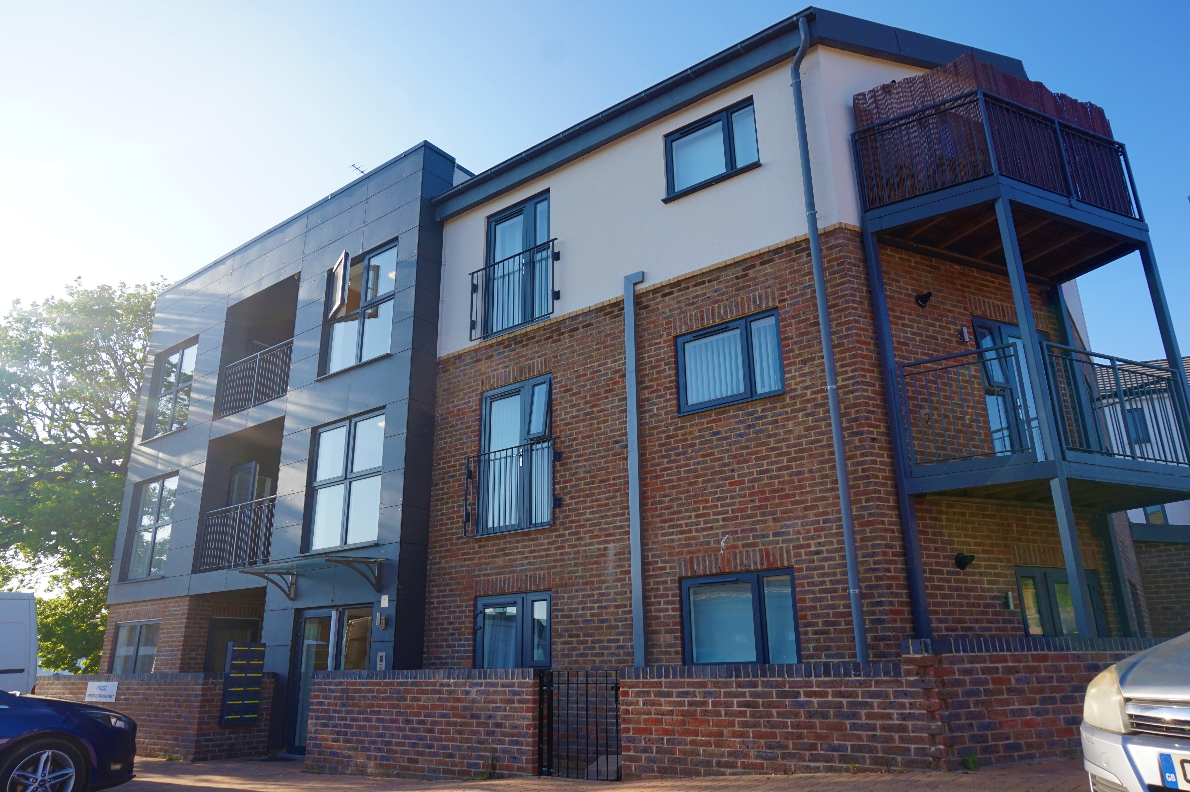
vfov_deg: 53.1
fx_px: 793
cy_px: 396
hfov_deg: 73.8
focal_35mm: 24
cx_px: 595
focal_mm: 16
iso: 100
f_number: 8
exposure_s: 1/100
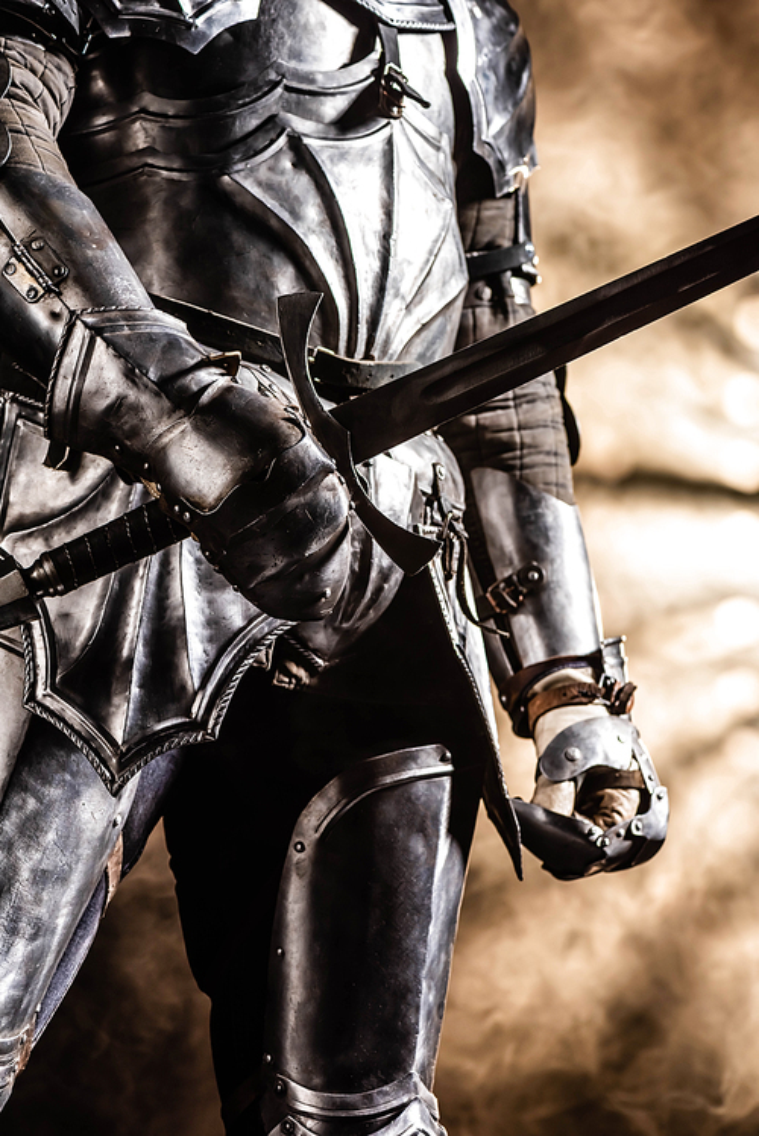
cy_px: 568
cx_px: 380
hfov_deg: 13.1
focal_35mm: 105
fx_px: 3317
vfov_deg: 19.4
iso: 200
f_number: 8
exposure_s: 1/200
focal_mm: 105
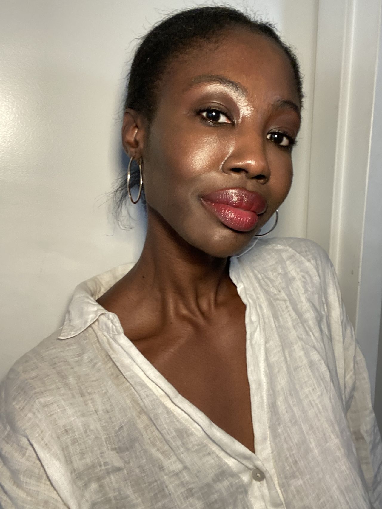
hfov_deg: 46.8
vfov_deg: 60.0
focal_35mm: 30
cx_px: 191
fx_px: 441
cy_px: 254
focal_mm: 2.71
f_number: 2.2
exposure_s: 1/36
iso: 400
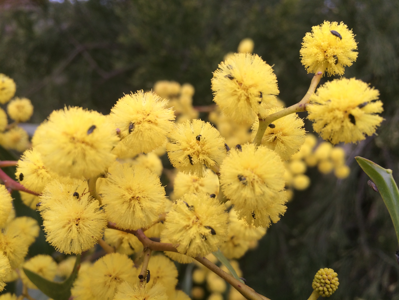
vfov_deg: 48.2
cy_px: 150
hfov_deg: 61.7
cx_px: 200
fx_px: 334
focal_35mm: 29
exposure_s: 1/134
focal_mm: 4.15
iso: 32
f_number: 2.2
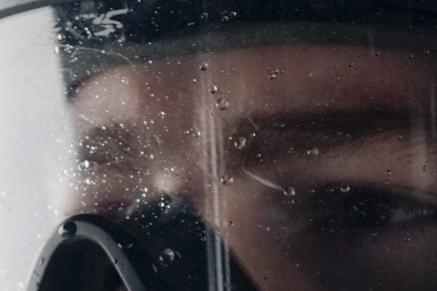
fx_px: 5278
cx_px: -30
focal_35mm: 435
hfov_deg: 4.7
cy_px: 431
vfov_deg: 3.1
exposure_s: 1/400
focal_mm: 70
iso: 200
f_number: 4
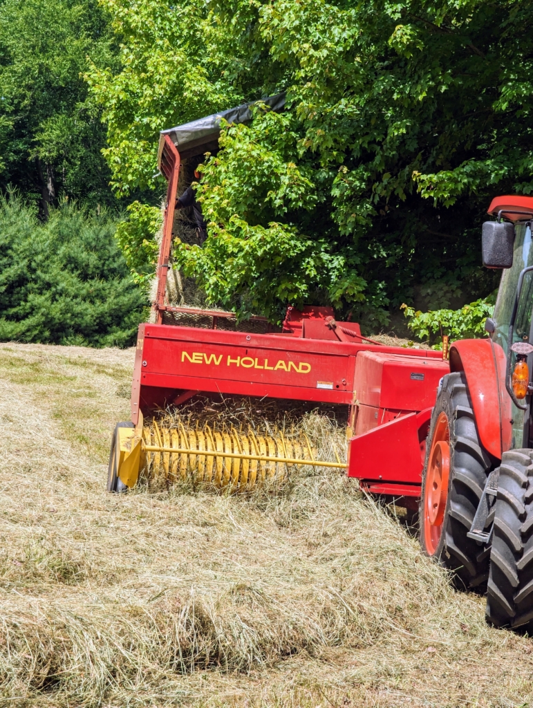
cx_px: 266
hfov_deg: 12.7
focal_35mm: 117
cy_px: 354
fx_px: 2396
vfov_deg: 16.8
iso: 18
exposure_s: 1/280
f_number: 3.5
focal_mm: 19
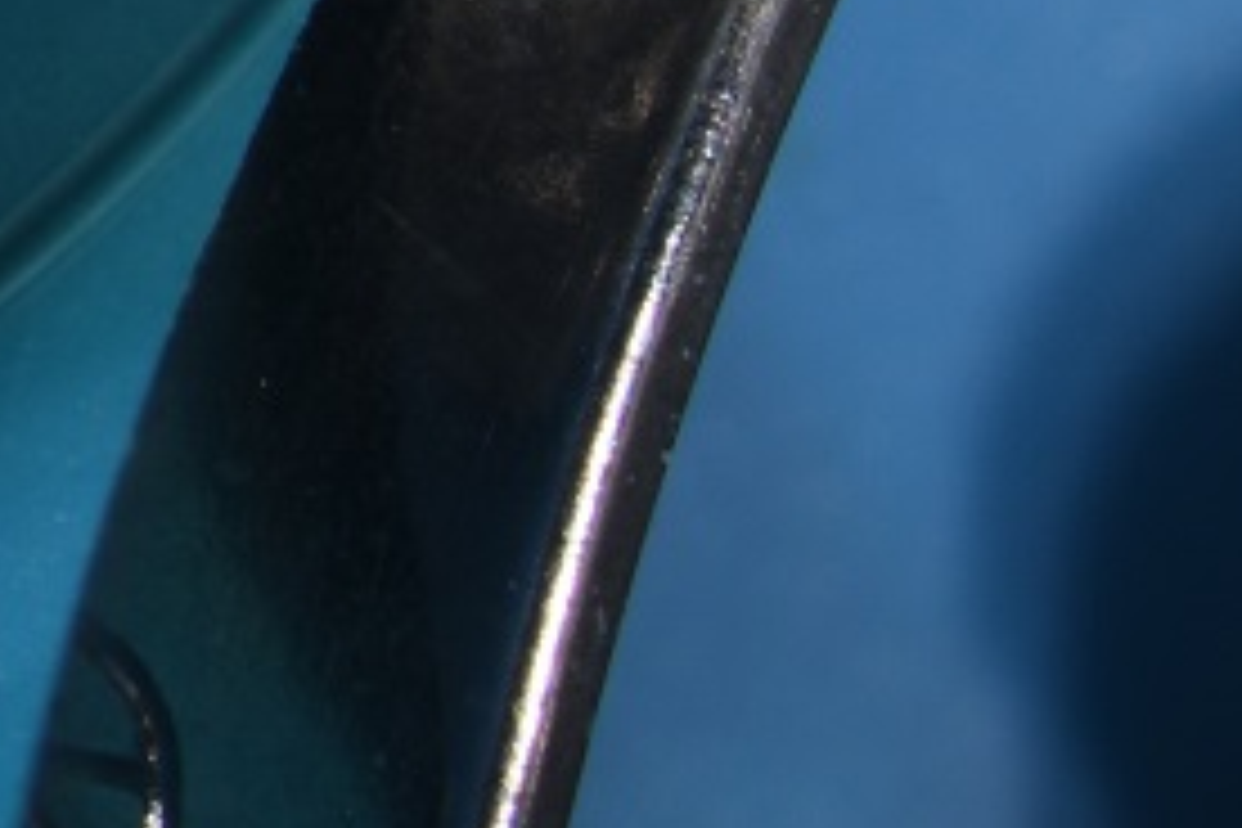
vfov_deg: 1.8
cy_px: 1179
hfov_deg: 2.7
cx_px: 2966
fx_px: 26494
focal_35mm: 768
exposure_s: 1/160
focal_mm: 105
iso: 200
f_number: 32
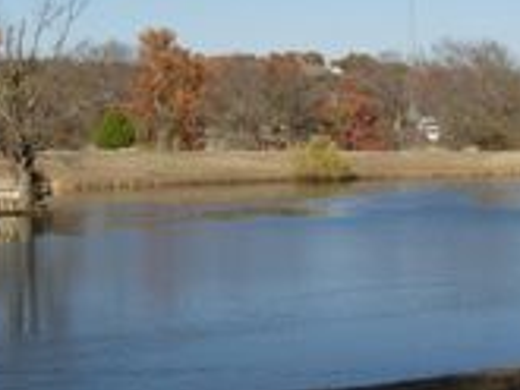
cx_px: 331
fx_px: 1383
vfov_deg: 16.0
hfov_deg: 21.2
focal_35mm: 92
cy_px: 110
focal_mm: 7.8
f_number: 4.8
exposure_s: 1/745
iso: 64
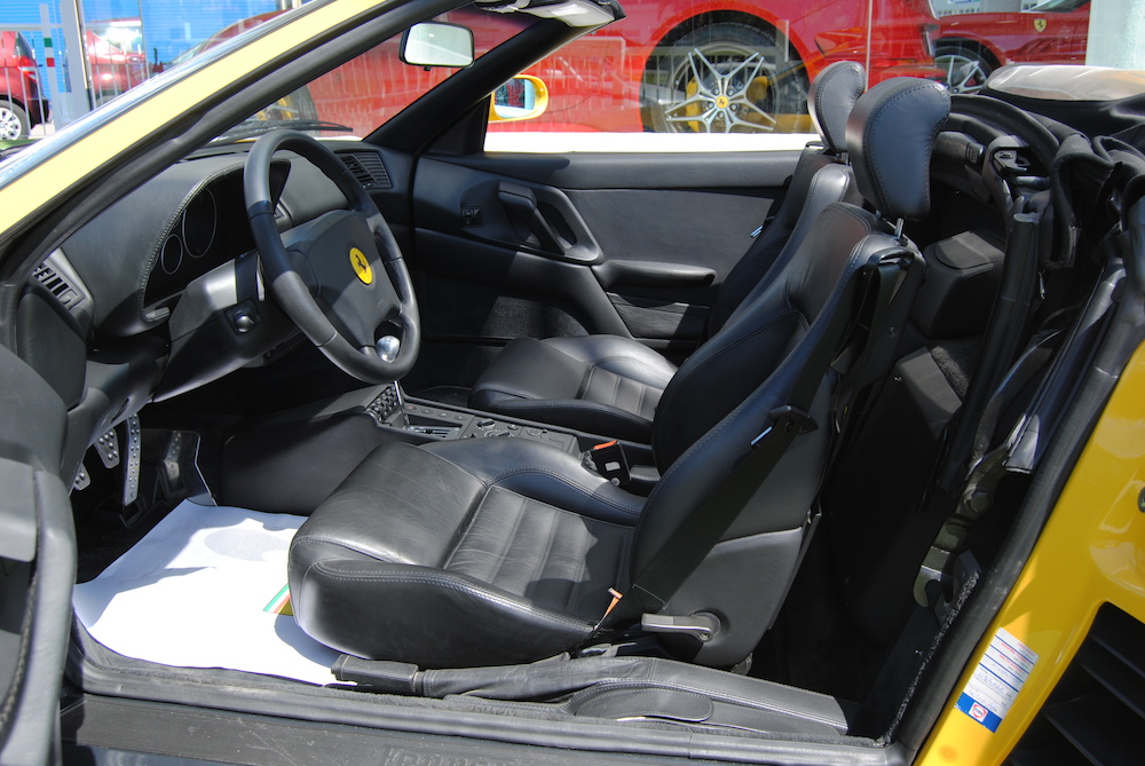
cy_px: 383
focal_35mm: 30
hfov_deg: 61.9
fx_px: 955
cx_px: 572
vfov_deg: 43.7
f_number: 6.3
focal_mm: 20
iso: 100
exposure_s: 1/160
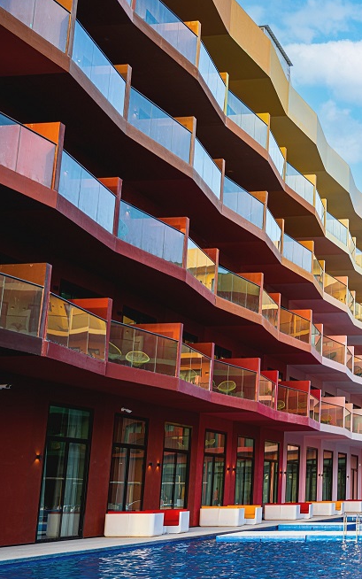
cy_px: 288
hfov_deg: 22.4
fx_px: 836
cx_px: 441
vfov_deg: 38.2
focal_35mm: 53
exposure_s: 1/50
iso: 50
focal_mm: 34
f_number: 4
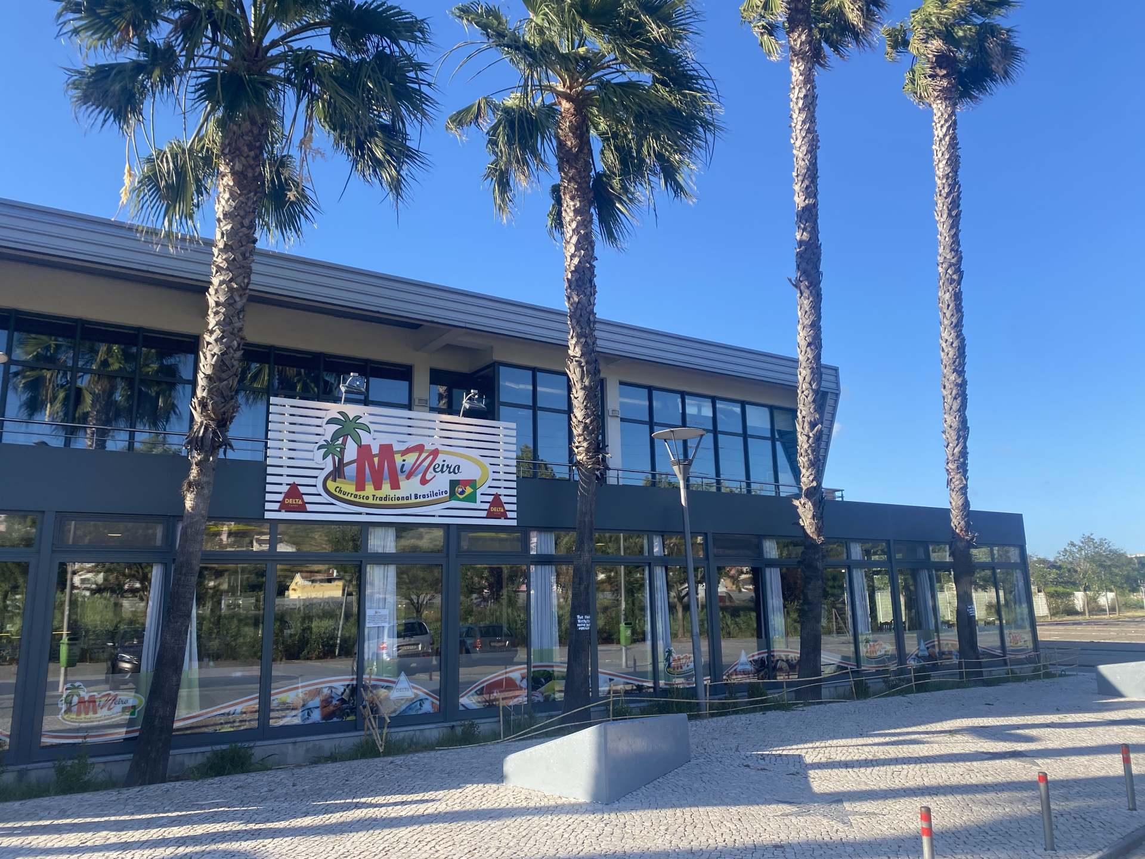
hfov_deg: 67.3
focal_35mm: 26
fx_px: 860
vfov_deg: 53.1
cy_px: 430
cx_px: 572
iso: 32
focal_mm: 4.25
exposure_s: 1/1093
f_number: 1.8
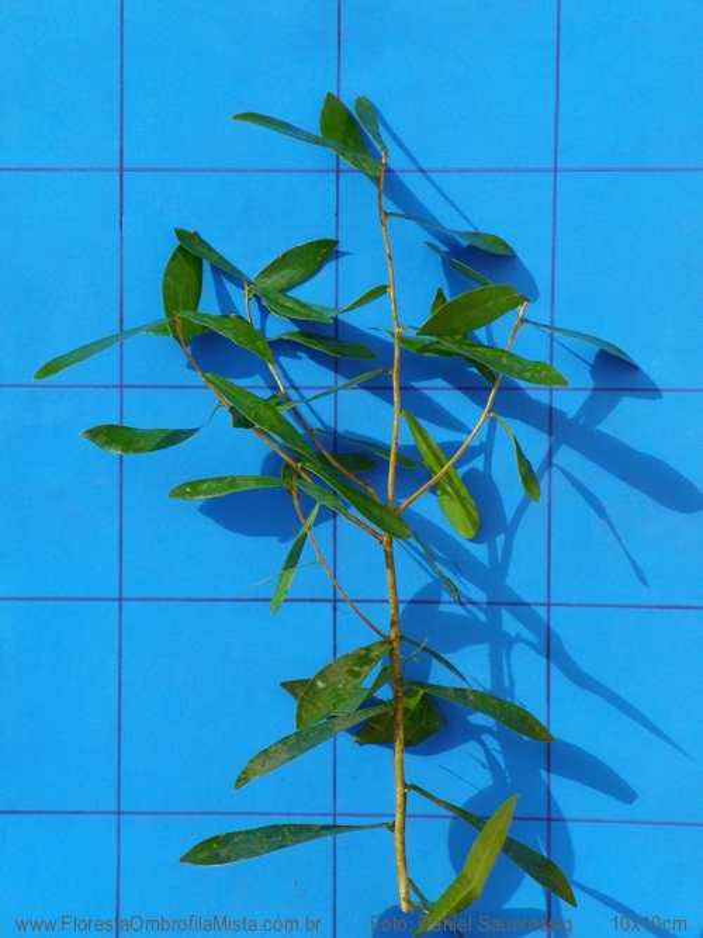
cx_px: 352
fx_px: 1354
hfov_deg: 29.1
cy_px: 469
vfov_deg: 38.2
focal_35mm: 50
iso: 64
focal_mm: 8.9
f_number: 4
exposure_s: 1/250
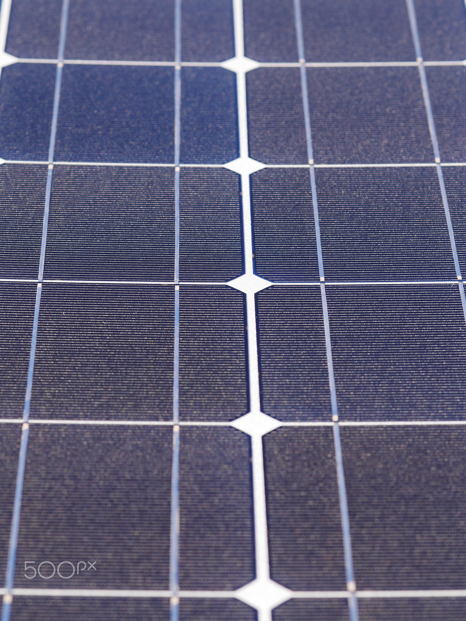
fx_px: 2692
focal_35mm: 150
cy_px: 310
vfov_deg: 13.2
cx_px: 233
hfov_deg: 9.9
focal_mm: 75
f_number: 5
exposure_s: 1/250
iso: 200
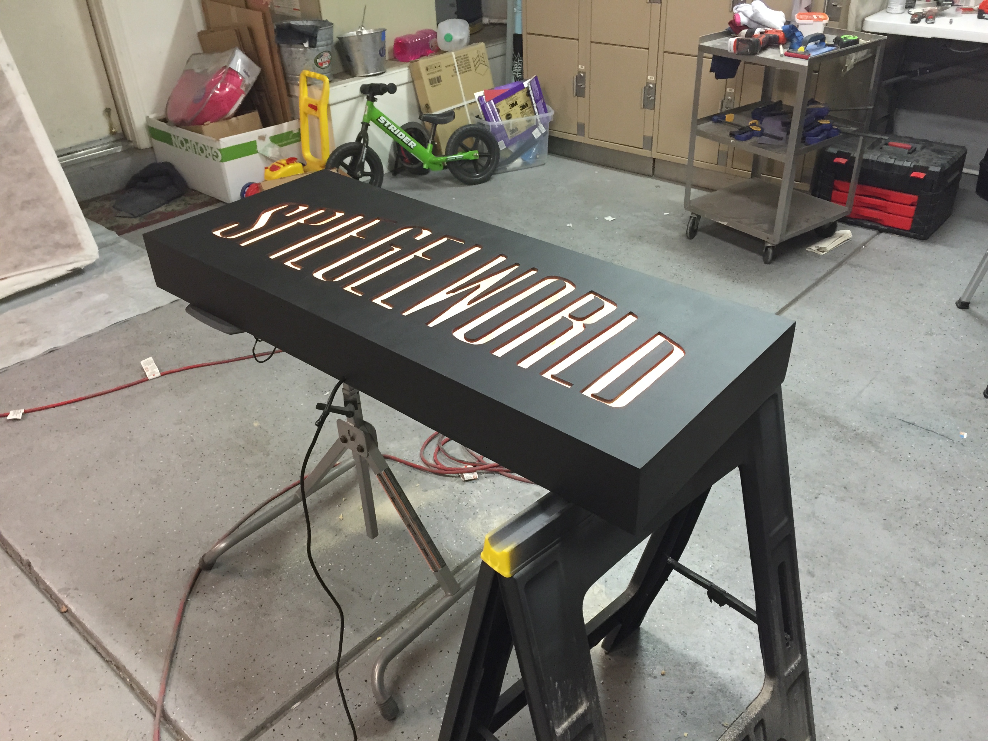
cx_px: 494
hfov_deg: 61.7
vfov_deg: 48.2
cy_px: 370
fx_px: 828
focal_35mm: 29
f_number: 2.2
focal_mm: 4.15
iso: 160
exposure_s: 1/30
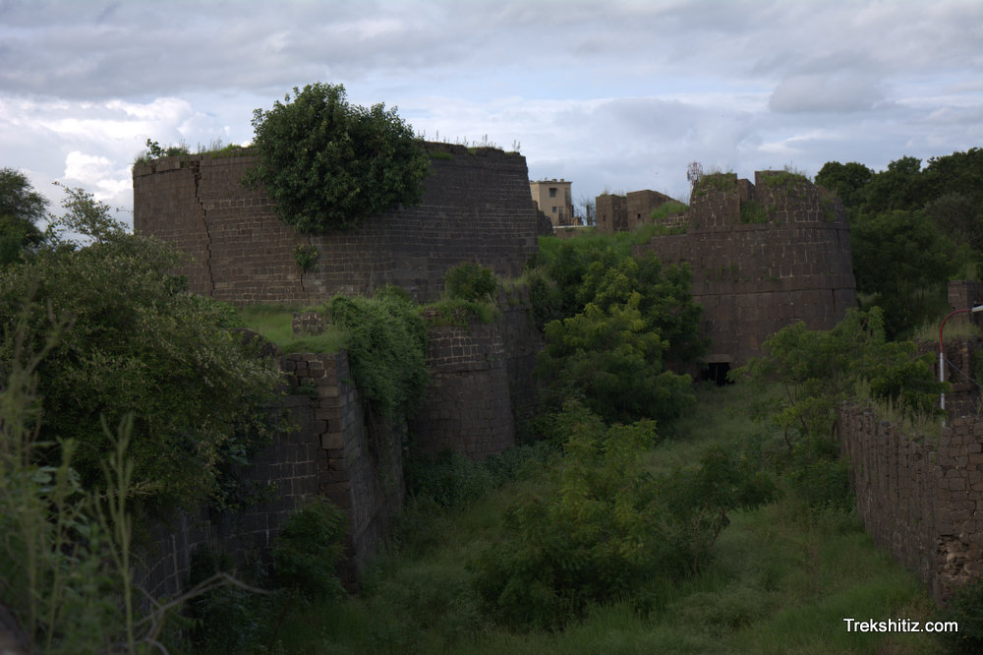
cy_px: 328
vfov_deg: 16.5
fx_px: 2252
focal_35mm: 82
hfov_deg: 24.6
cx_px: 492
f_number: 6.3
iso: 100
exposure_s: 1/200
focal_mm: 55
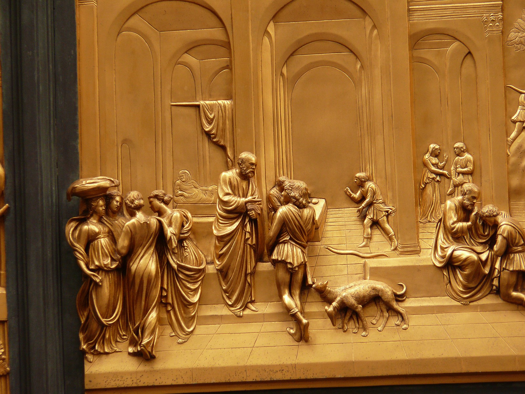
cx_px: 262
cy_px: 197
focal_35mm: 420
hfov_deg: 4.7
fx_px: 6370
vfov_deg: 3.5
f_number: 5.6
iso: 200
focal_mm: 88.8
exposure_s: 1/250
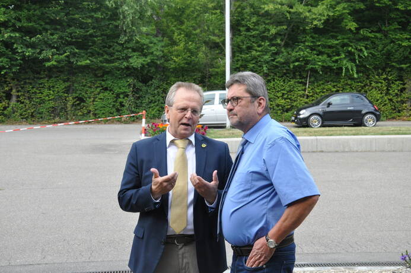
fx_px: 650
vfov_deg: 23.7
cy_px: 136
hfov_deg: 35.1
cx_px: 206
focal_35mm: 57
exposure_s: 1/320
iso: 800
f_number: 9
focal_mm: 38
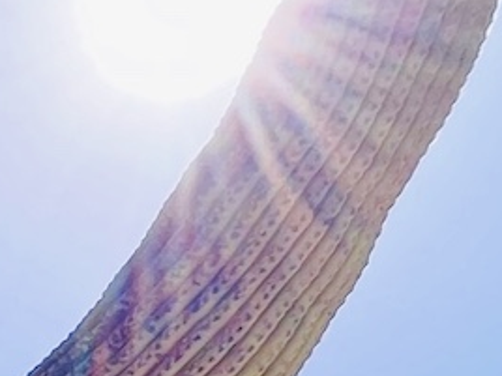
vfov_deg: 13.1
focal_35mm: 97
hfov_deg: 15.2
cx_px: -575
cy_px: 767
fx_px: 1407
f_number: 1.8
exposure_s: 1/1672
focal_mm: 1.57
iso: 32
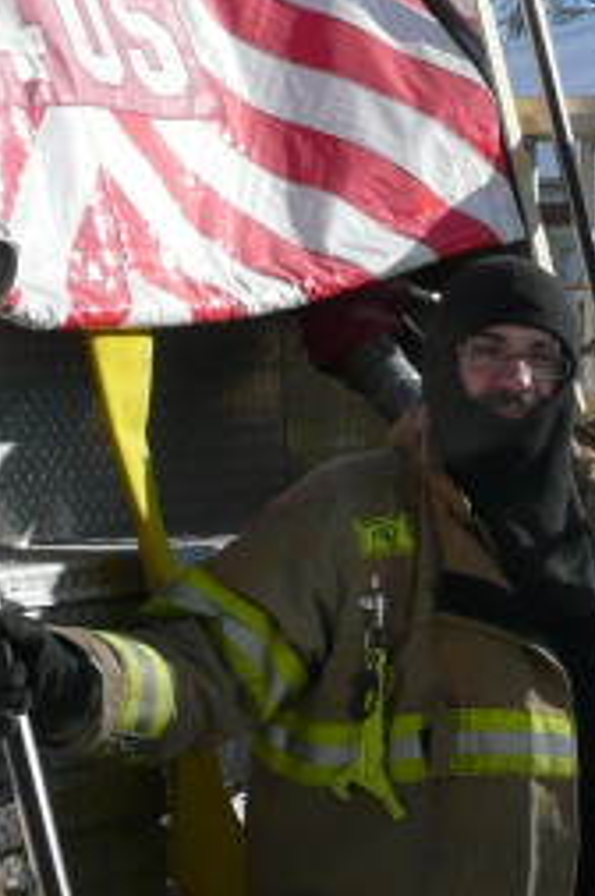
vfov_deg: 17.2
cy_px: 730
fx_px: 2933
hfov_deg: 11.2
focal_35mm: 118
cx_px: 846
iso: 100
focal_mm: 4.6
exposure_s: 1/1000
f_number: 3.3
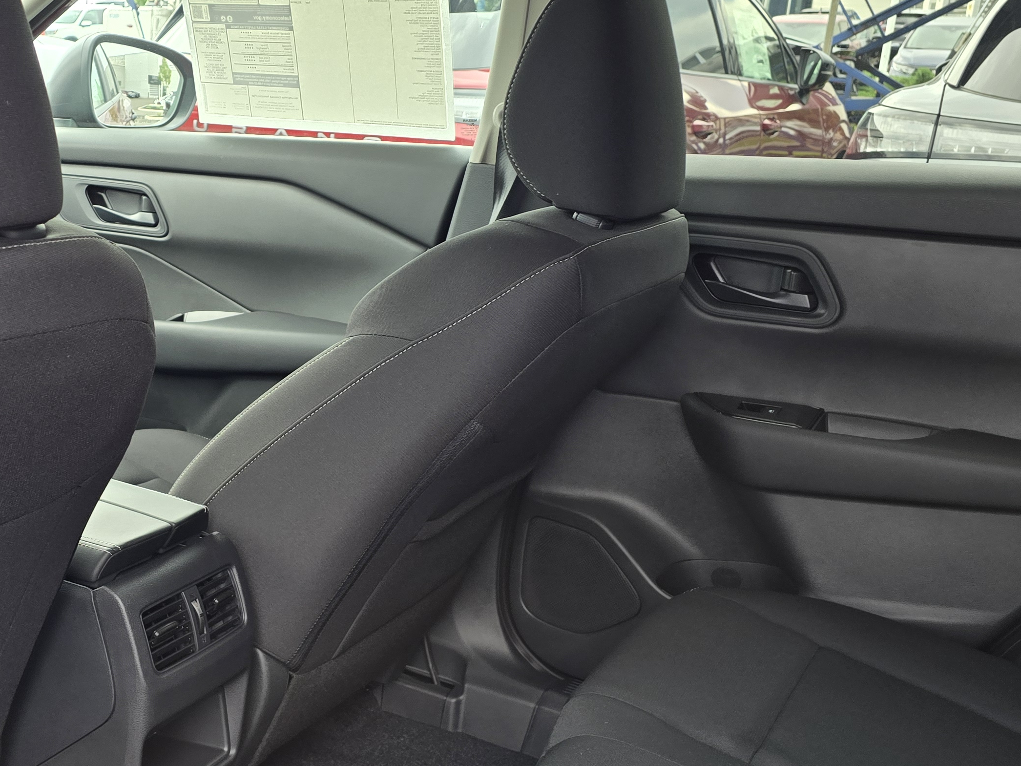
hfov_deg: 41.6
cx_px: 244
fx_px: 1298
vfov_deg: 32.8
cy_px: 432
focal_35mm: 44
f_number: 1.7
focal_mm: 6.3
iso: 50
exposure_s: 1/180
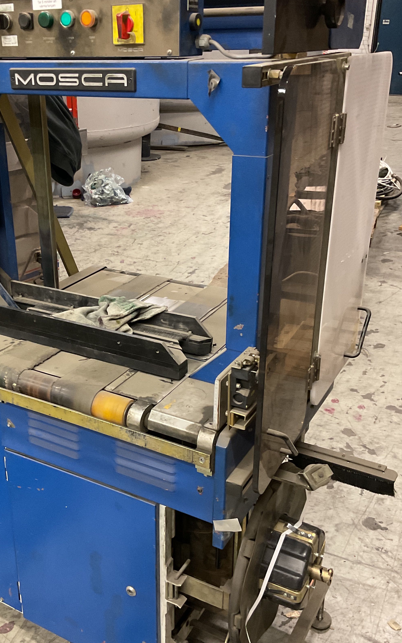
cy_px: 334
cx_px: 123
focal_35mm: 39
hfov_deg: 32.4
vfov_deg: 50.4
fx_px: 684
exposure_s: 1/50
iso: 250
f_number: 1.8
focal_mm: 3
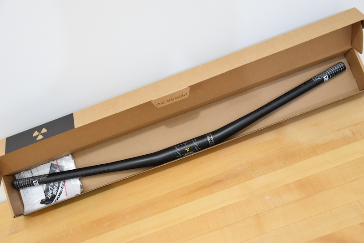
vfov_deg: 34.2
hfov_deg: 49.5
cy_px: 122
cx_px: 182
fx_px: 394
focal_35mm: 39
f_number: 4.2
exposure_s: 1/30
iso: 1250
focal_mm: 26
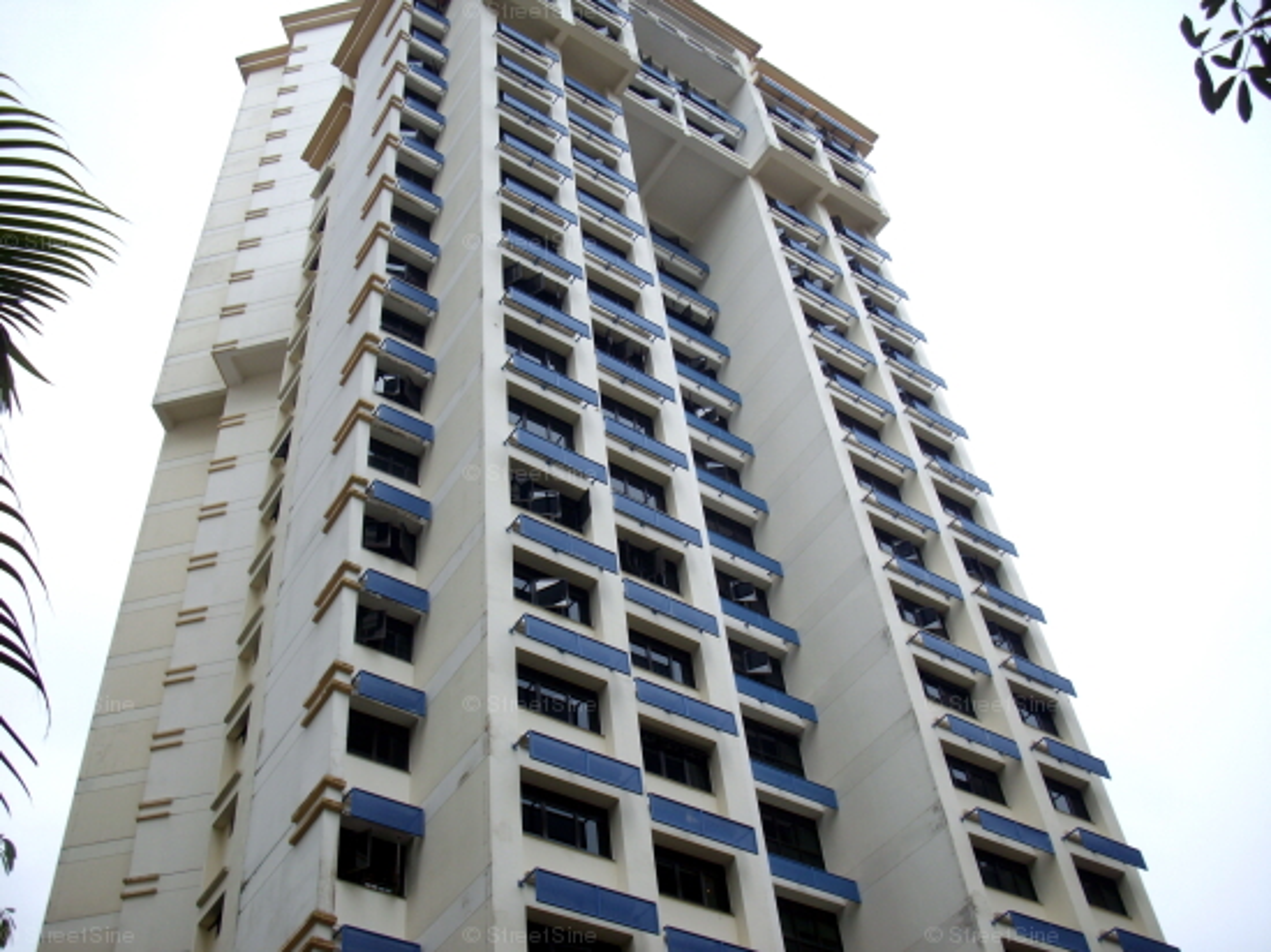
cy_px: 476
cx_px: 636
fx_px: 1358
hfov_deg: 50.2
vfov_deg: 38.6
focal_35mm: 37
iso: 80
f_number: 5.6
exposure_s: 1/160
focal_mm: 6.2
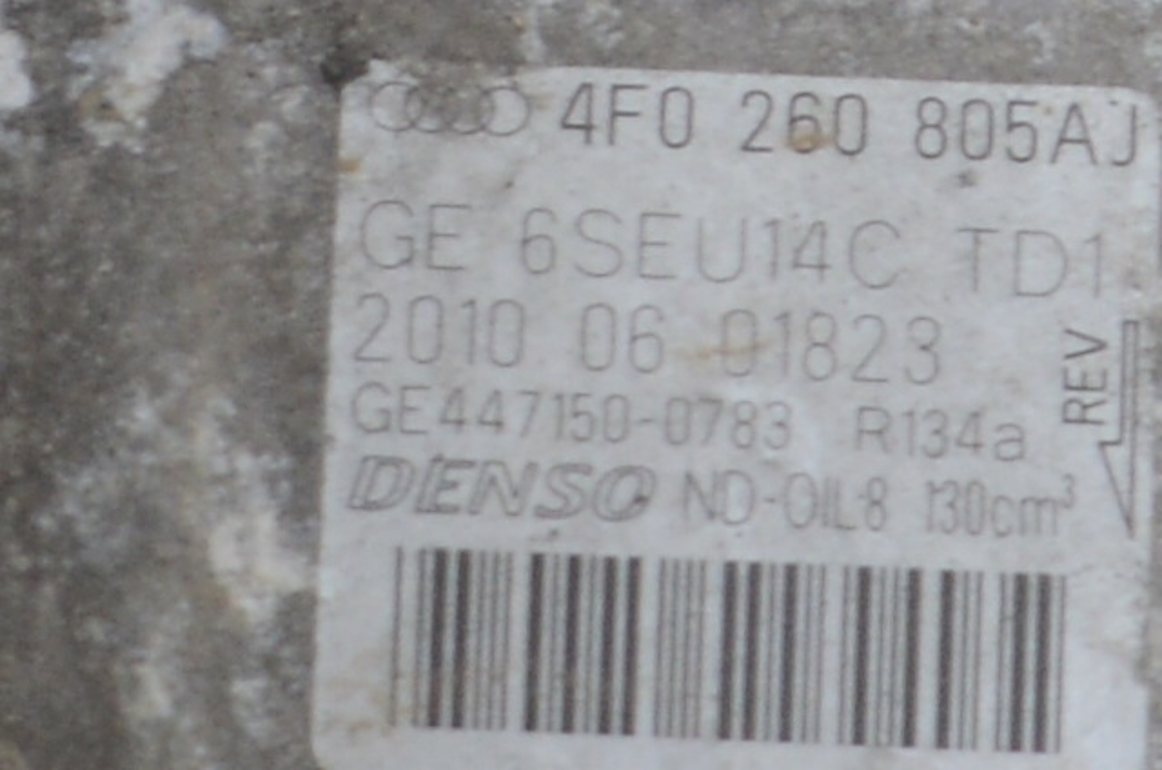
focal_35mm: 30
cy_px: 385
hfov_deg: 62.0
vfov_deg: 43.4
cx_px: 581
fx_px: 966
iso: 400
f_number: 9
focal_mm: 30
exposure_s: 1/80
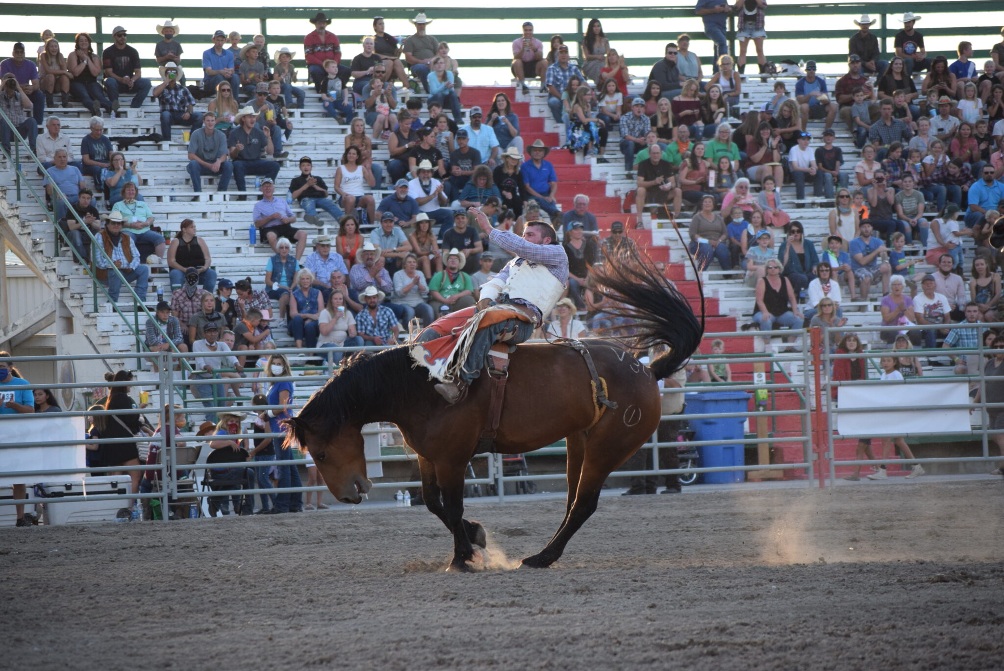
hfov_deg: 11.4
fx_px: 5024
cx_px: 502
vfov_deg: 7.6
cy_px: 336
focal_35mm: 180
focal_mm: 120
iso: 800
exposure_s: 1/800
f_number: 4.8
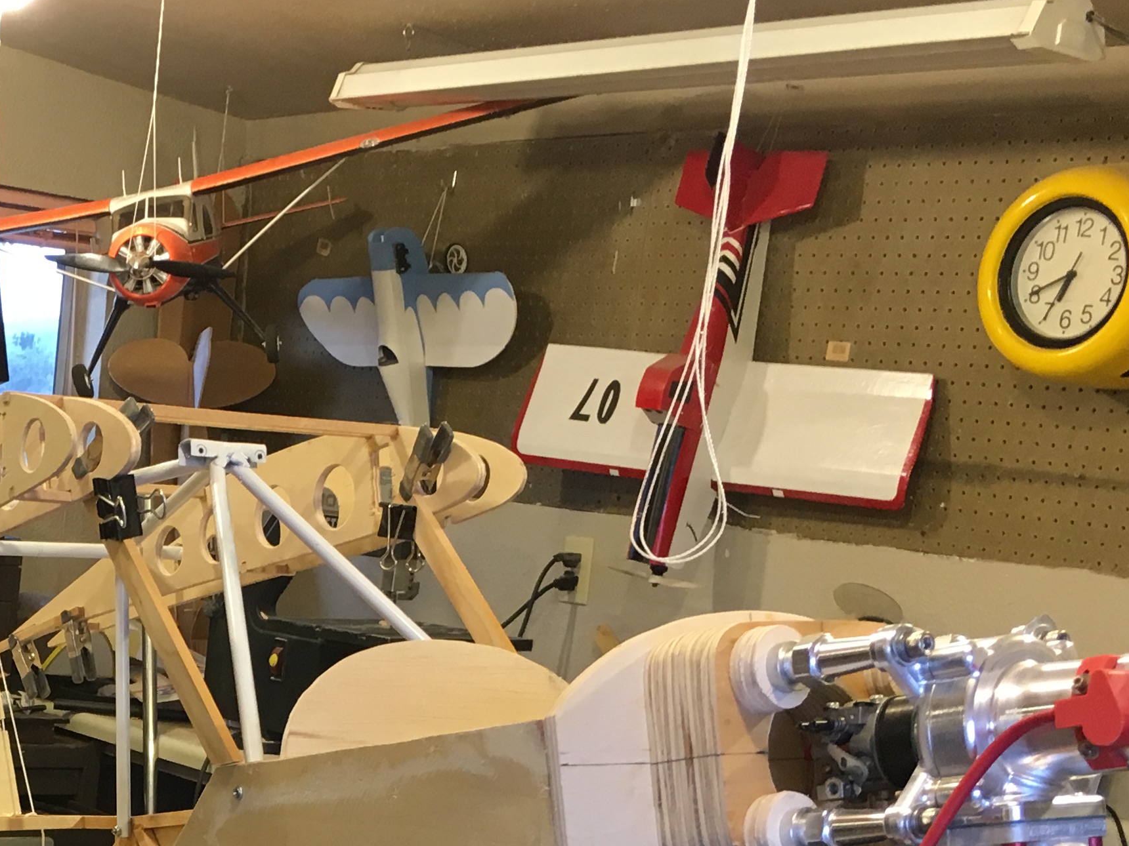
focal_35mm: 68
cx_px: 28
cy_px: 914
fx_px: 2218
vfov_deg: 20.7
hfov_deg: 27.1
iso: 80
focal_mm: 4.15
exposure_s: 1/30
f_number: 2.2
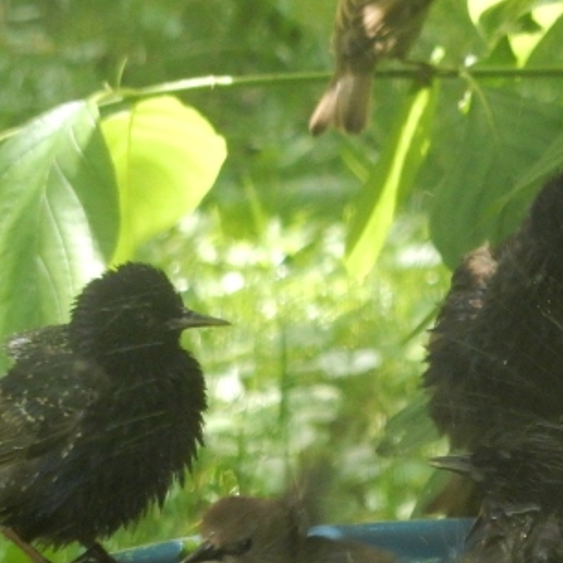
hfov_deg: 1.2
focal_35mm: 1452
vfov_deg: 1.2
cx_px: 410
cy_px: 311
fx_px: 26718
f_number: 6.4
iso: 400
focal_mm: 112.2
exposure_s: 1/60
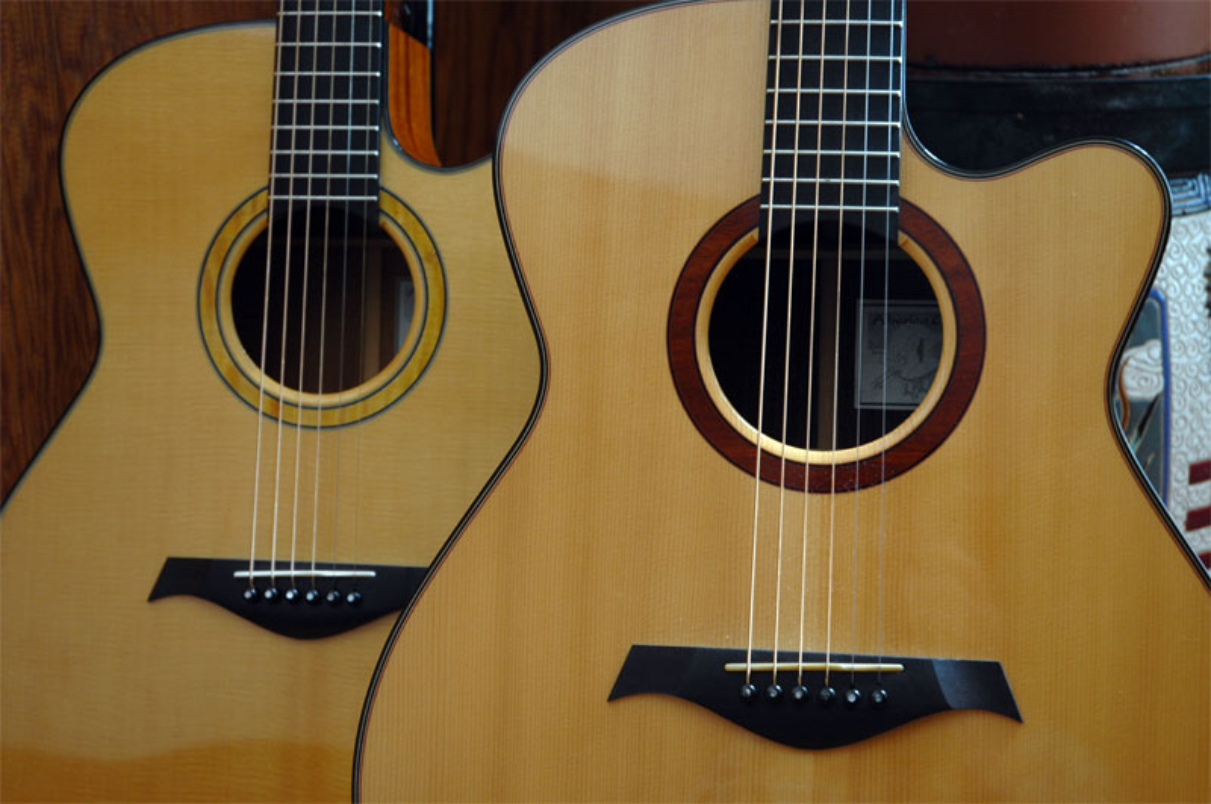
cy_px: 402
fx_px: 2318
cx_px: 606
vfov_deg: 19.7
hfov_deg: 29.3
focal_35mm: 69
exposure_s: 1/50
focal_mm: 46
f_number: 5
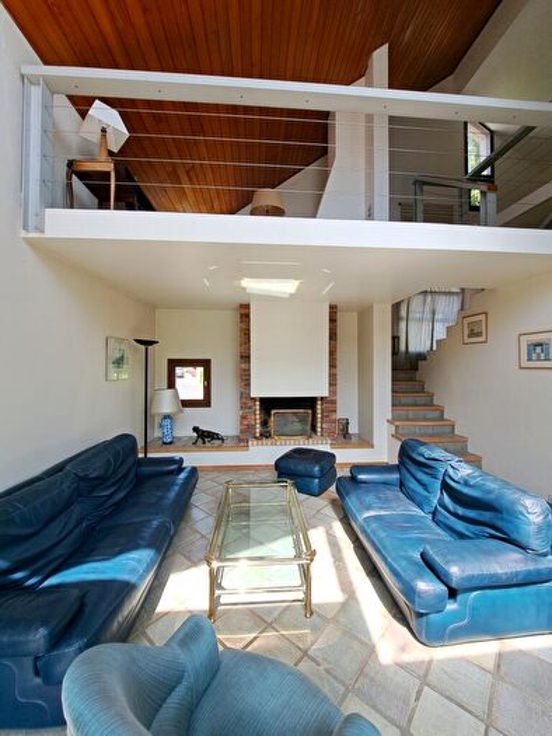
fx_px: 276
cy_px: 368
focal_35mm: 13
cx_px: 276
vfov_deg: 106.2
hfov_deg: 89.9
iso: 50
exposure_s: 1/100
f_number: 2.2
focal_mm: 1.74
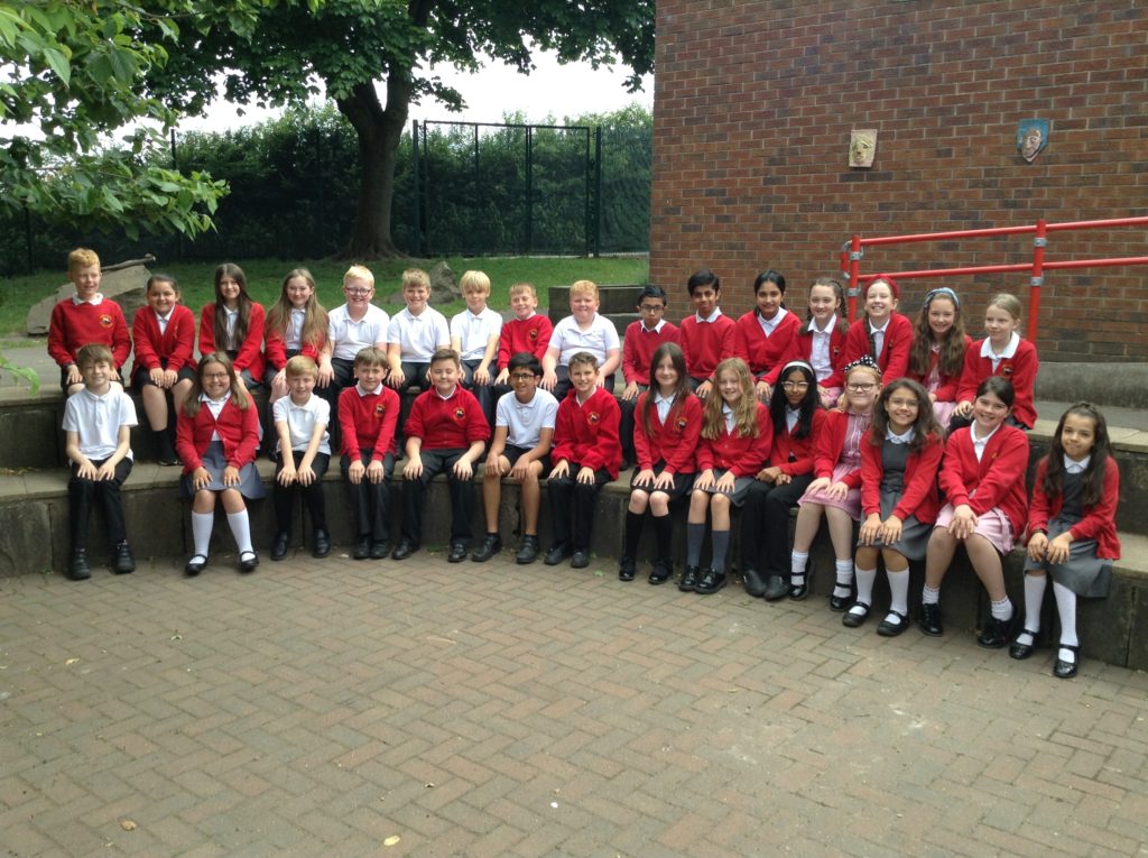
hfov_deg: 55.4
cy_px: 429
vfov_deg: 42.8
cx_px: 574
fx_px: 1093
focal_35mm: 33
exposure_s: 1/177
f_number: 2.4
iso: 25
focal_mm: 3.3
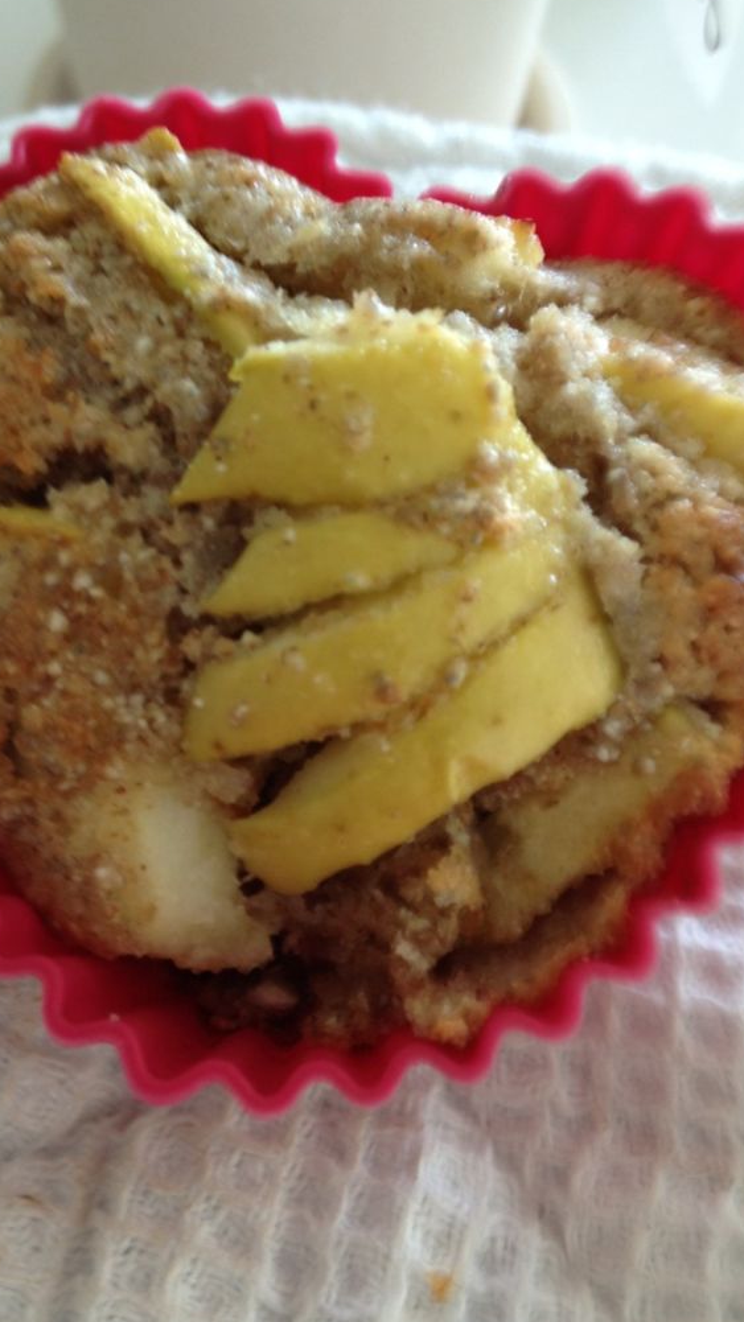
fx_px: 1368
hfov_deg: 30.4
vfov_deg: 51.6
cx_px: 359
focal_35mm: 39
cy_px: 656
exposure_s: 1/20
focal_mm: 4.28
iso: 80
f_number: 2.4
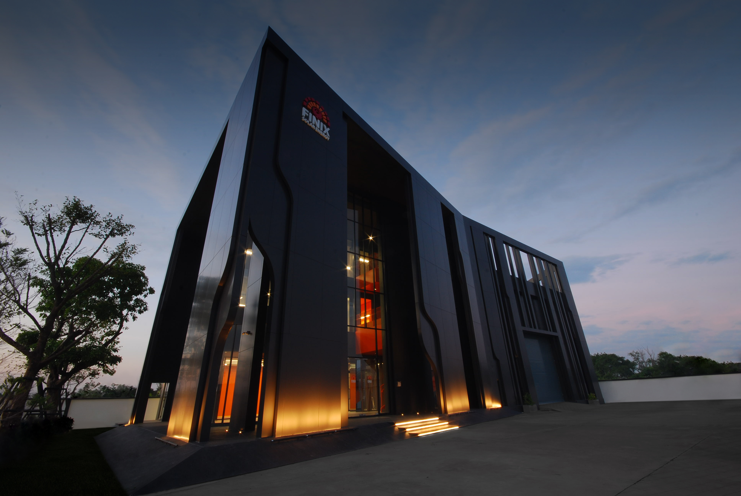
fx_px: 309
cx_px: 370
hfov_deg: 100.3
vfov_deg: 77.5
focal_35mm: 15
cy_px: 248
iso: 100
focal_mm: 10
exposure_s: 5
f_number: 22
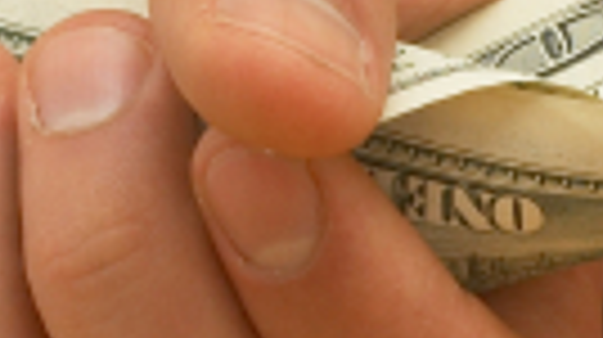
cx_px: 596
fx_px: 6675
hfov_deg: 5.2
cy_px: 158
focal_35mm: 418
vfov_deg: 2.9
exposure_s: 1/500
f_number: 13
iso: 200
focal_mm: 42
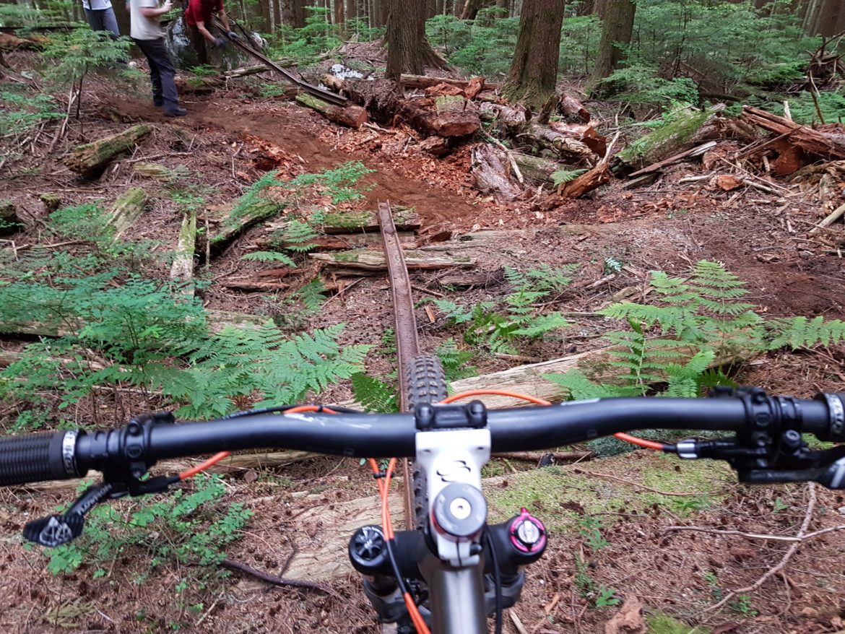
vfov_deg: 53.1
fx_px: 635
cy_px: 317
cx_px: 422
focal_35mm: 26
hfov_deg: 67.3
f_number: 1.7
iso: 200
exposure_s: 1/10
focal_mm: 4.2
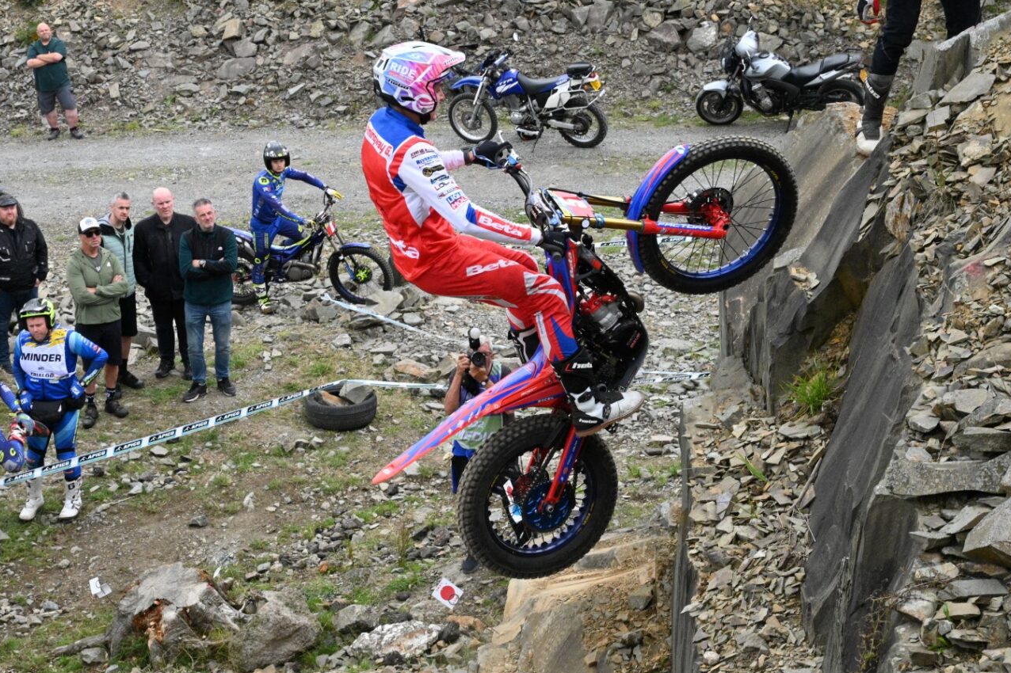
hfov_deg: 30.9
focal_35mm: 65
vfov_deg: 20.9
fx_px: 1825
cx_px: 442
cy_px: 323
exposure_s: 1/1000
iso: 6400
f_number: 16
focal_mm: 54
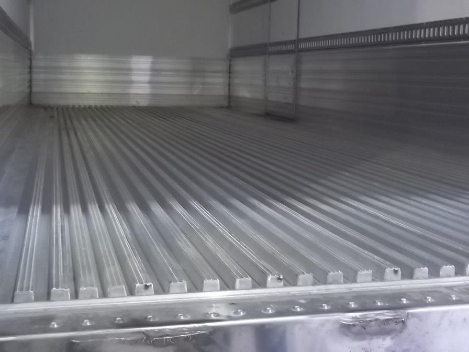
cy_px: 176
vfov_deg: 29.7
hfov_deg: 38.9
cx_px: 234
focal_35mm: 49
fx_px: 664
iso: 330
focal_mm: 8.8
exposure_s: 1/8
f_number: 3.6
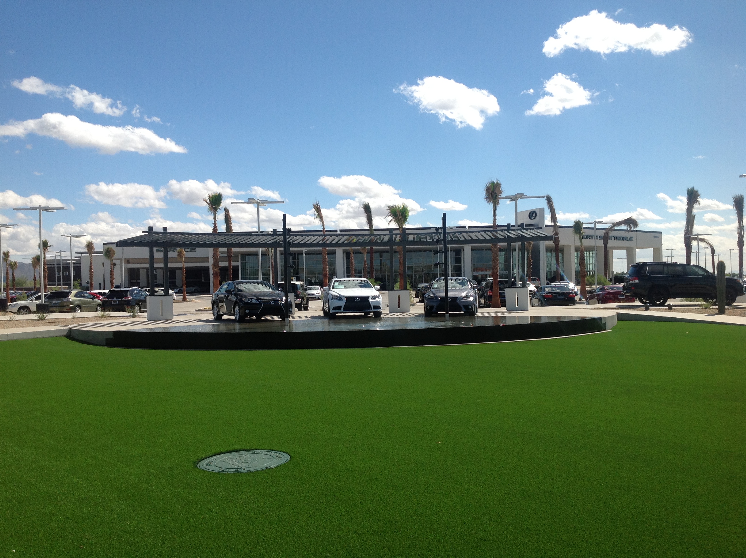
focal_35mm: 35
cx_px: 373
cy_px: 279
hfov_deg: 52.7
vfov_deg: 40.6
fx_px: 753
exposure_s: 1/2519
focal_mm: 4.28
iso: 50
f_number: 2.4
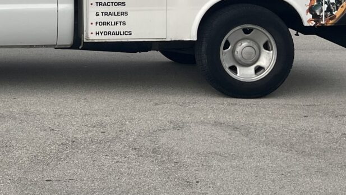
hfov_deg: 21.9
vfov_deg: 12.6
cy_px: -27
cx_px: 0
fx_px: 862
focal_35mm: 94
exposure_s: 1/3165
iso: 50
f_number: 1.5
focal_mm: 5.7
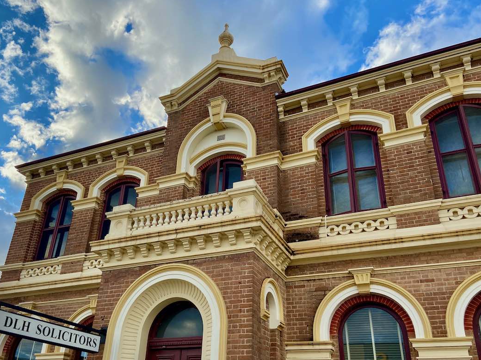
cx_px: 207
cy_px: 205
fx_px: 417
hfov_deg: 59.7
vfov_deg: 46.7
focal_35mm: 30
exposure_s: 1/1258
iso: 32
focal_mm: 4.25
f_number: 1.8
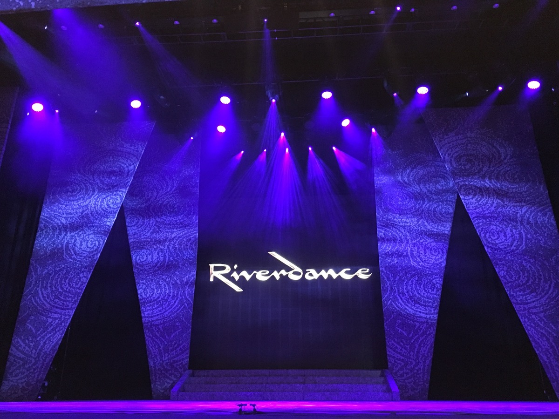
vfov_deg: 48.2
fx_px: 468
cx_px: 280
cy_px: 210
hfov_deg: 61.7
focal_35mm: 29
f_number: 2.2
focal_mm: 4.15
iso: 320
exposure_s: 1/4
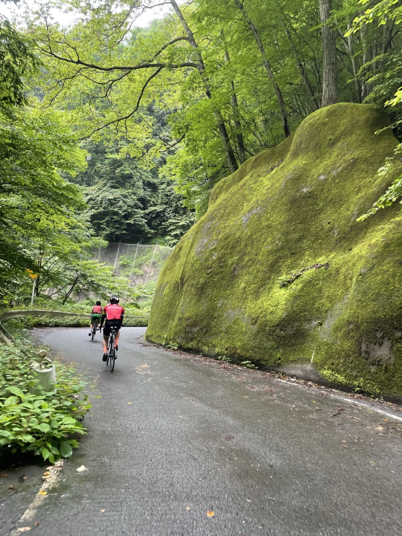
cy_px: 268
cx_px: 201
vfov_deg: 67.3
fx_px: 403
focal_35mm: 26
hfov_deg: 53.1
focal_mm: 4.2
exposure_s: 1/112
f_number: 1.6
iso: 125
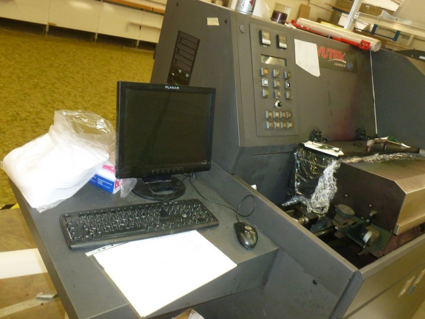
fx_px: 344
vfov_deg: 49.7
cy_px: 160
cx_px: 212
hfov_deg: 63.4
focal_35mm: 28
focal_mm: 5
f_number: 3.3
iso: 320
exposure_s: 1/60
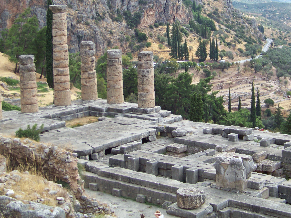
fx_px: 647
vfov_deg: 19.1
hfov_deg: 25.3
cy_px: 66
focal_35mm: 77
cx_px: 180
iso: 69
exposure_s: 1/400
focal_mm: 9.36
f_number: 3.2
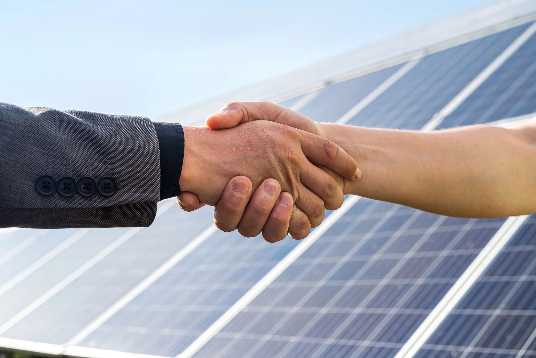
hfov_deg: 39.6
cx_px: 268
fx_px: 745
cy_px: 179
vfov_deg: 27.0
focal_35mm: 50
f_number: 6.3
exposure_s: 1/400
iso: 200
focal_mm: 50
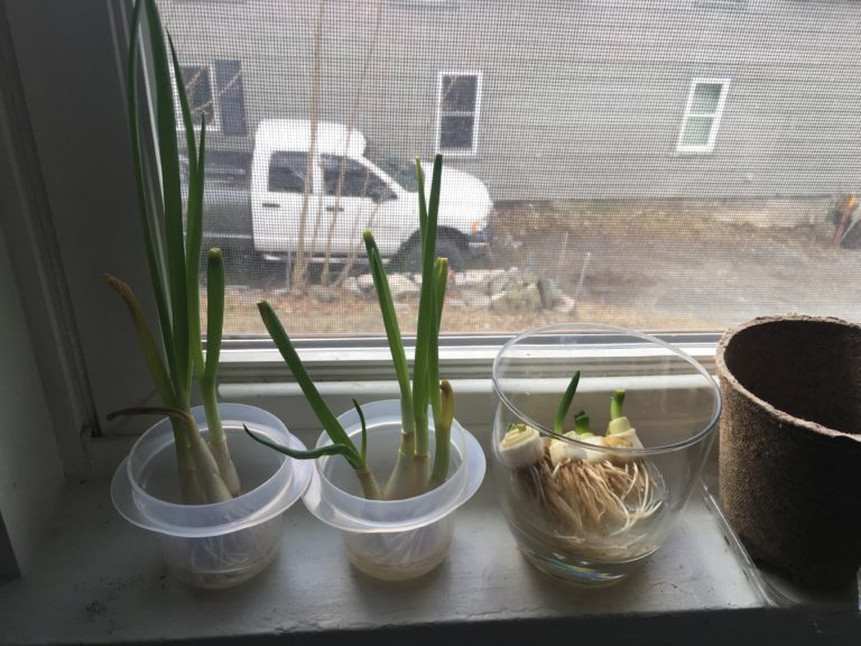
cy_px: 323
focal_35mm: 29
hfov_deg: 61.7
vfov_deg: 48.2
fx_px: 721
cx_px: 430
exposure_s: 1/120
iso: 25
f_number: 2.2
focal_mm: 4.15
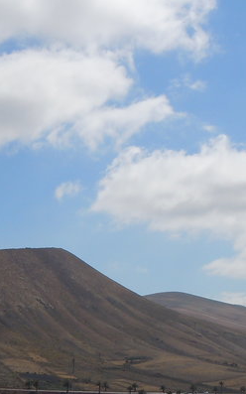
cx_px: 60
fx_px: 880
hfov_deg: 15.8
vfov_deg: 25.0
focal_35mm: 82
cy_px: 285
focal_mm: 5.4
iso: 100
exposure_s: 1/640
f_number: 7
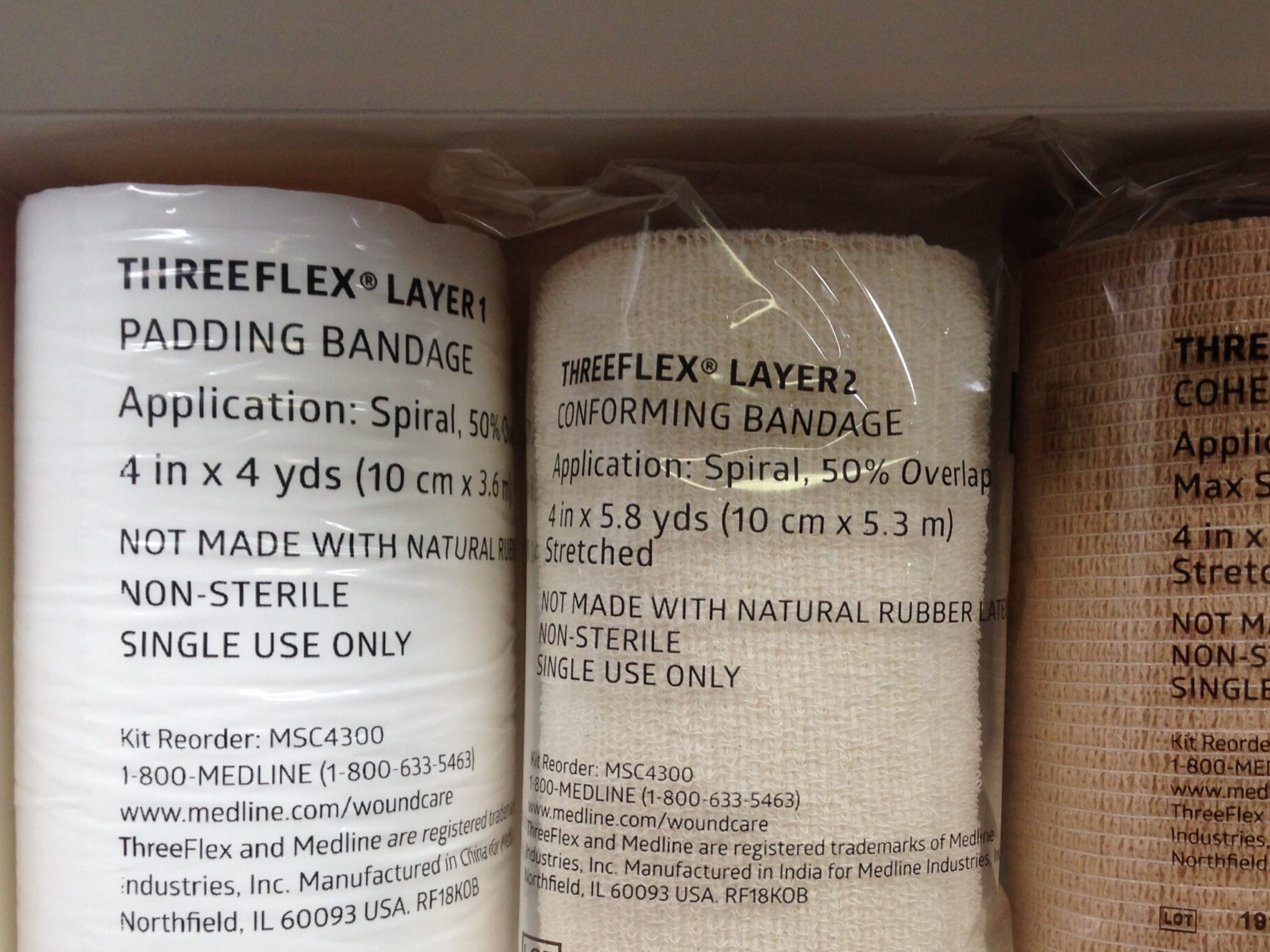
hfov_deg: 41.1
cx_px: 727
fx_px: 1687
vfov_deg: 31.3
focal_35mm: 46
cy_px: 623
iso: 50
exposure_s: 1/30
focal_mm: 4.12
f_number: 2.4
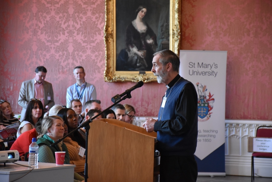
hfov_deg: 15.2
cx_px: 136
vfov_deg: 10.2
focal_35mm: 135
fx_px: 1020
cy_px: 91
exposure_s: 1/60
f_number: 5.3
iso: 3200
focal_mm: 90
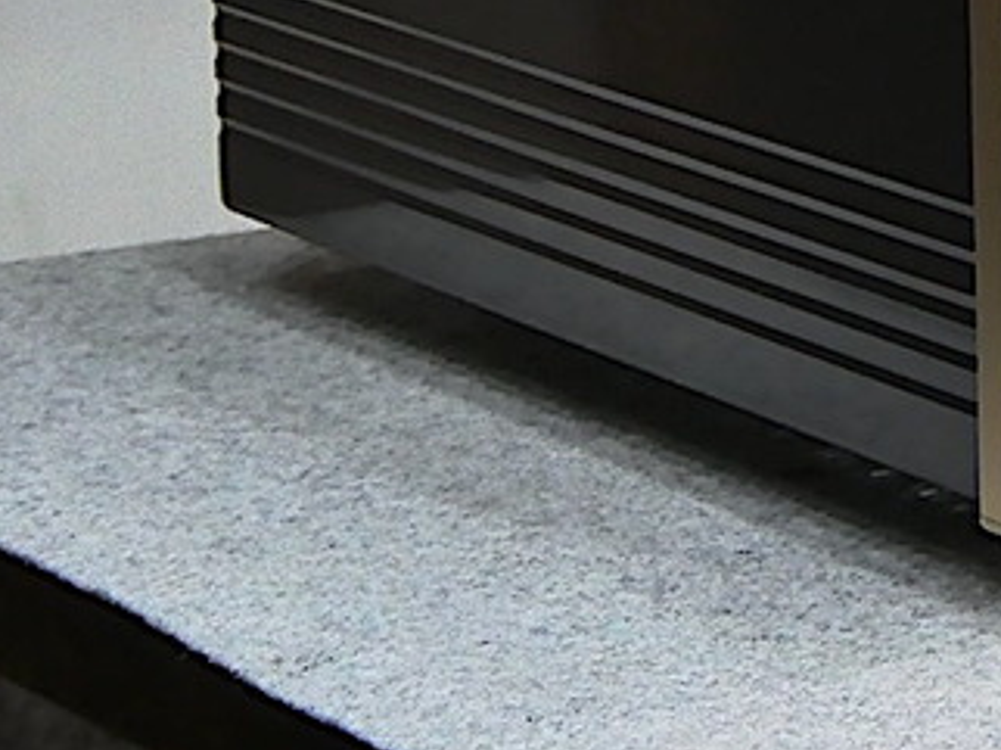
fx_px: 6039
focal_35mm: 209
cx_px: 1486
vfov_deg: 7.1
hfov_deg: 9.2
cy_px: -9
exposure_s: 1/80
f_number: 5.1
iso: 800
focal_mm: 12.5
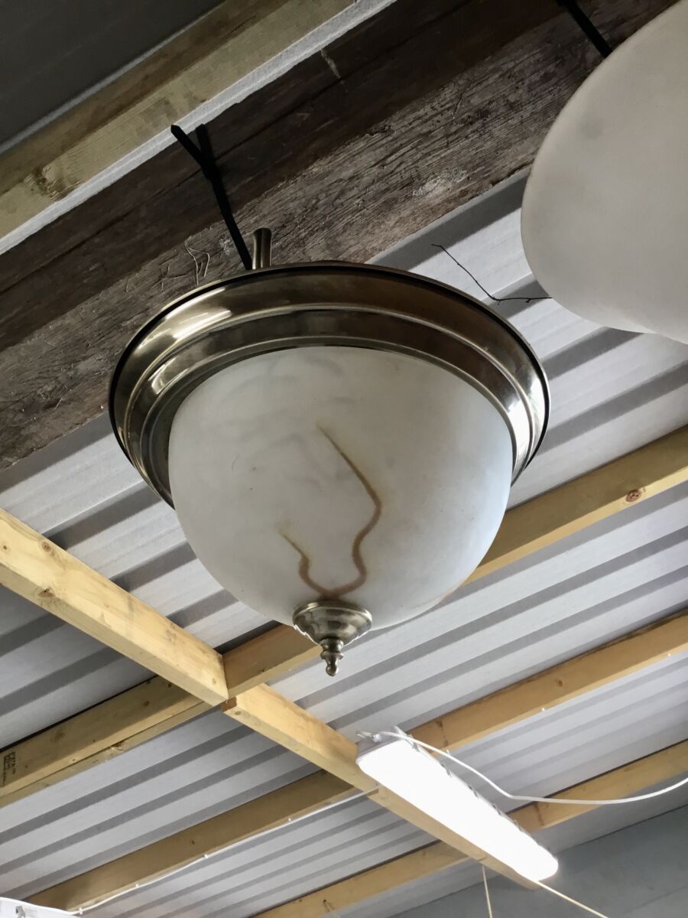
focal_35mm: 31
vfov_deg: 58.4
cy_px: 459
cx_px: 344
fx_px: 822
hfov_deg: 45.4
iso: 32
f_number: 2.4
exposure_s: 1/33
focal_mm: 3.3
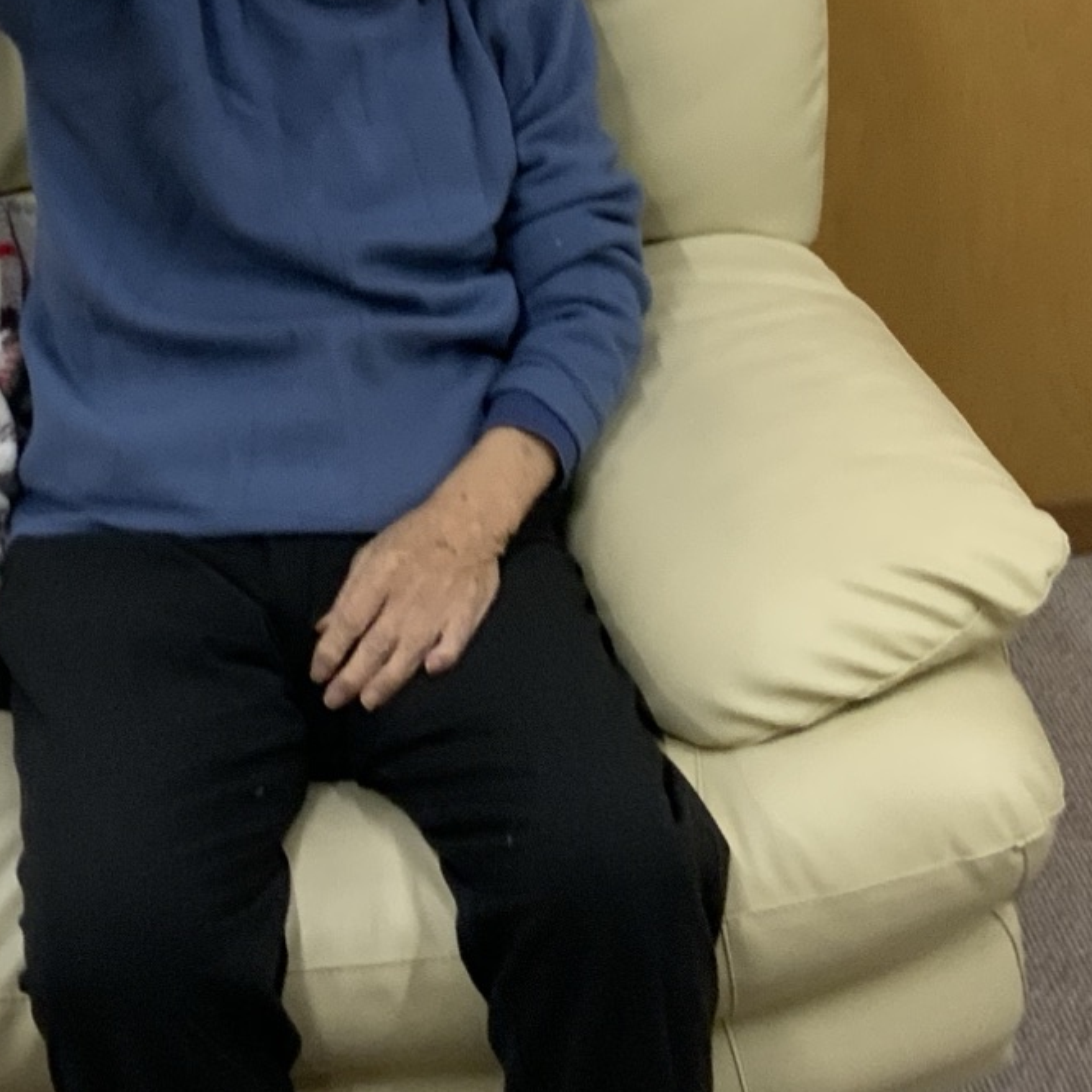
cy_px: 139
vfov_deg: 22.0
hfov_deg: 22.3
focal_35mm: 77
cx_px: 316
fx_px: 2748
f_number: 1.8
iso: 125
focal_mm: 3
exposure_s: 1/60
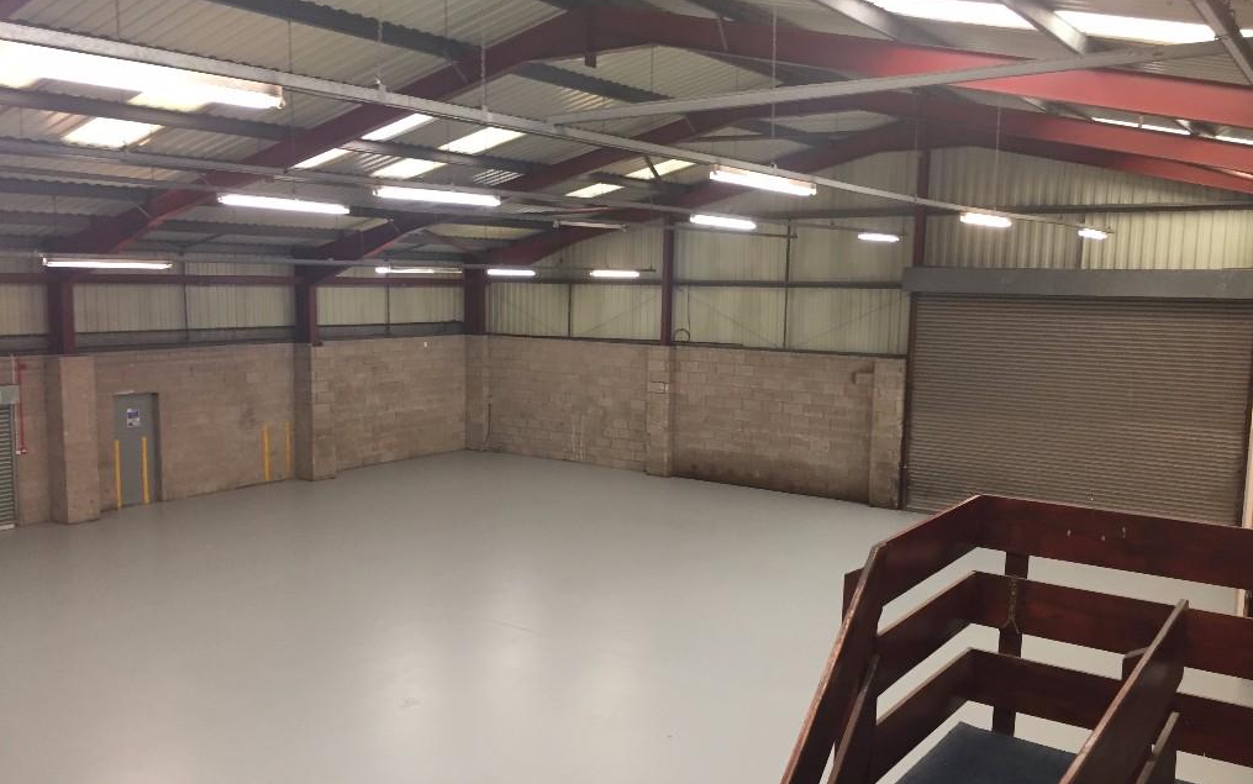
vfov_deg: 40.6
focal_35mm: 31
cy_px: 421
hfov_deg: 61.2
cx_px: 631
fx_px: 1059
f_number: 2.2
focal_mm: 4.15
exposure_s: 1/33
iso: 80
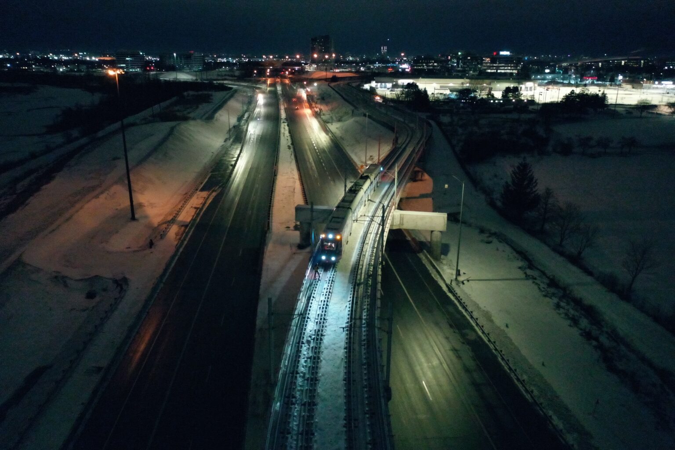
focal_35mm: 28
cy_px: 225
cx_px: 338
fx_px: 525
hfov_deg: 65.5
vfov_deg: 46.4
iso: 6400
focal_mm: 10.26
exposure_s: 1/60
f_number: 2.8
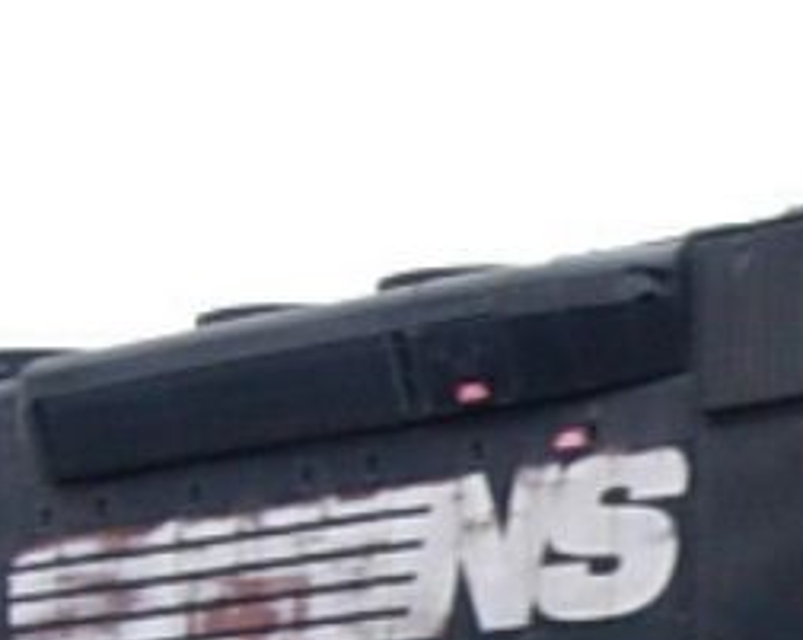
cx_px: 953
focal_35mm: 151
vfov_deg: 10.1
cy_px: 729
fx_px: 3584
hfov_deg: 12.5
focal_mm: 7.8
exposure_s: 1/87.9
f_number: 2.8
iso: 64
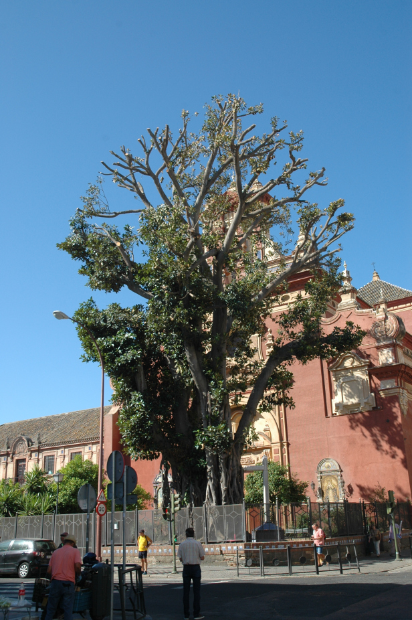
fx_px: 645
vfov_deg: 51.3
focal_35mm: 38
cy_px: 310
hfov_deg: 35.4
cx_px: 206
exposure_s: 1/250
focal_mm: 25
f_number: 8
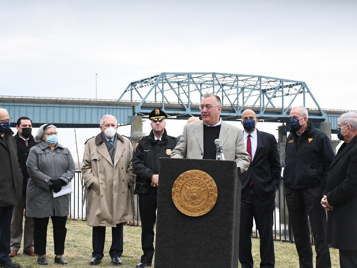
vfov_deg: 22.6
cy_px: 129
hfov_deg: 29.8
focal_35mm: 65
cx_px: 189
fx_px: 670
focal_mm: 34
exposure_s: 1/5000
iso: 3600
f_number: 4.2
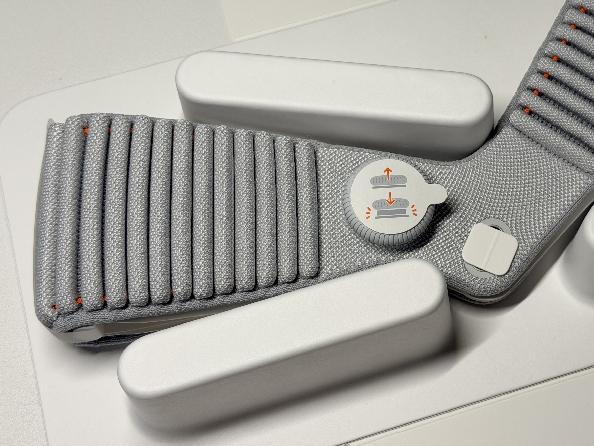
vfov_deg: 22.2
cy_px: 158
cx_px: 405
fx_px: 1133
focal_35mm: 66
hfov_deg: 29.2
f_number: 1.78
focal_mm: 6.76
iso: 50
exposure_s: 1/157
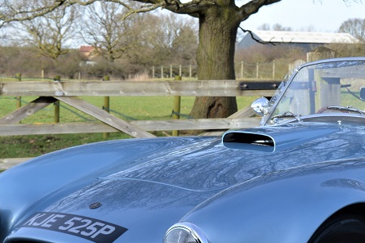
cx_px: 315
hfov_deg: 19.3
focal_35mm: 104
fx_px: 1054
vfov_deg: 13.0
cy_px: 232
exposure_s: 1/160
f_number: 6.3
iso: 100
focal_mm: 31
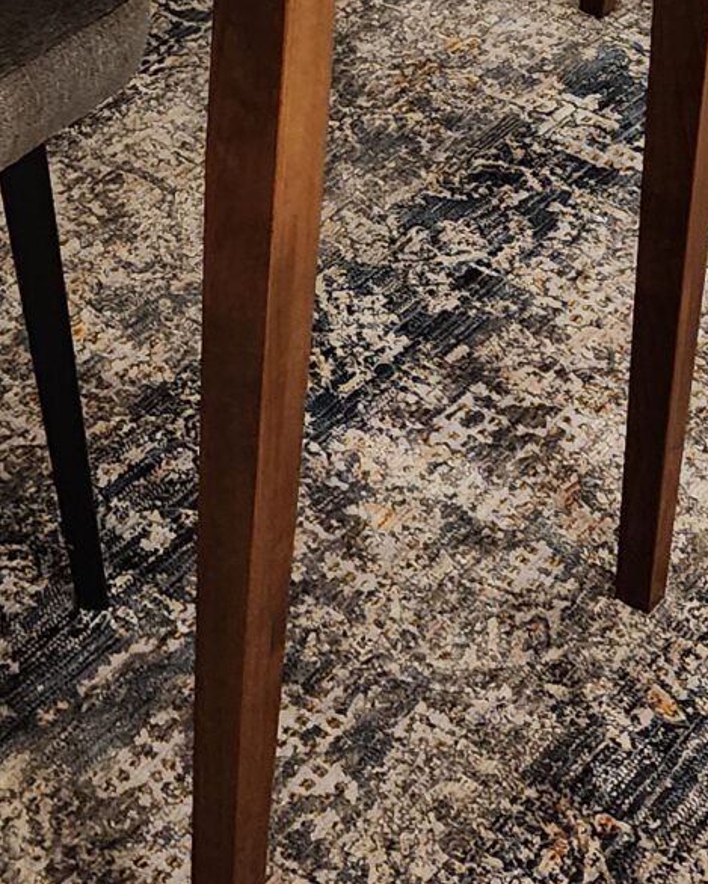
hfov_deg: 15.3
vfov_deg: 17.7
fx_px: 2566
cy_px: -401
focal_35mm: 98
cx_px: -72
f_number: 1.8
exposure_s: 1/120
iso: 400
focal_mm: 6.4
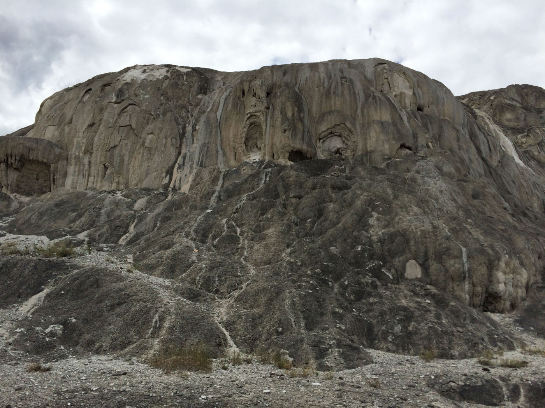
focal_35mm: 29
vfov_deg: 48.2
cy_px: 204
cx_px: 272
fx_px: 457
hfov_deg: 61.7
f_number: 2.2
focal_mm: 4.15
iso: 32
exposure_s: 1/3165
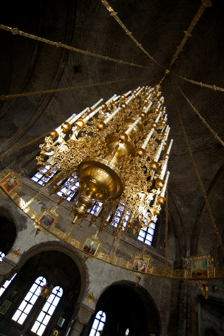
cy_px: 168
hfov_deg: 67.4
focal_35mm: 18
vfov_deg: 90.0
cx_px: 112
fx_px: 168
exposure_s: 1/50
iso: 200
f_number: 3.5
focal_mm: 18
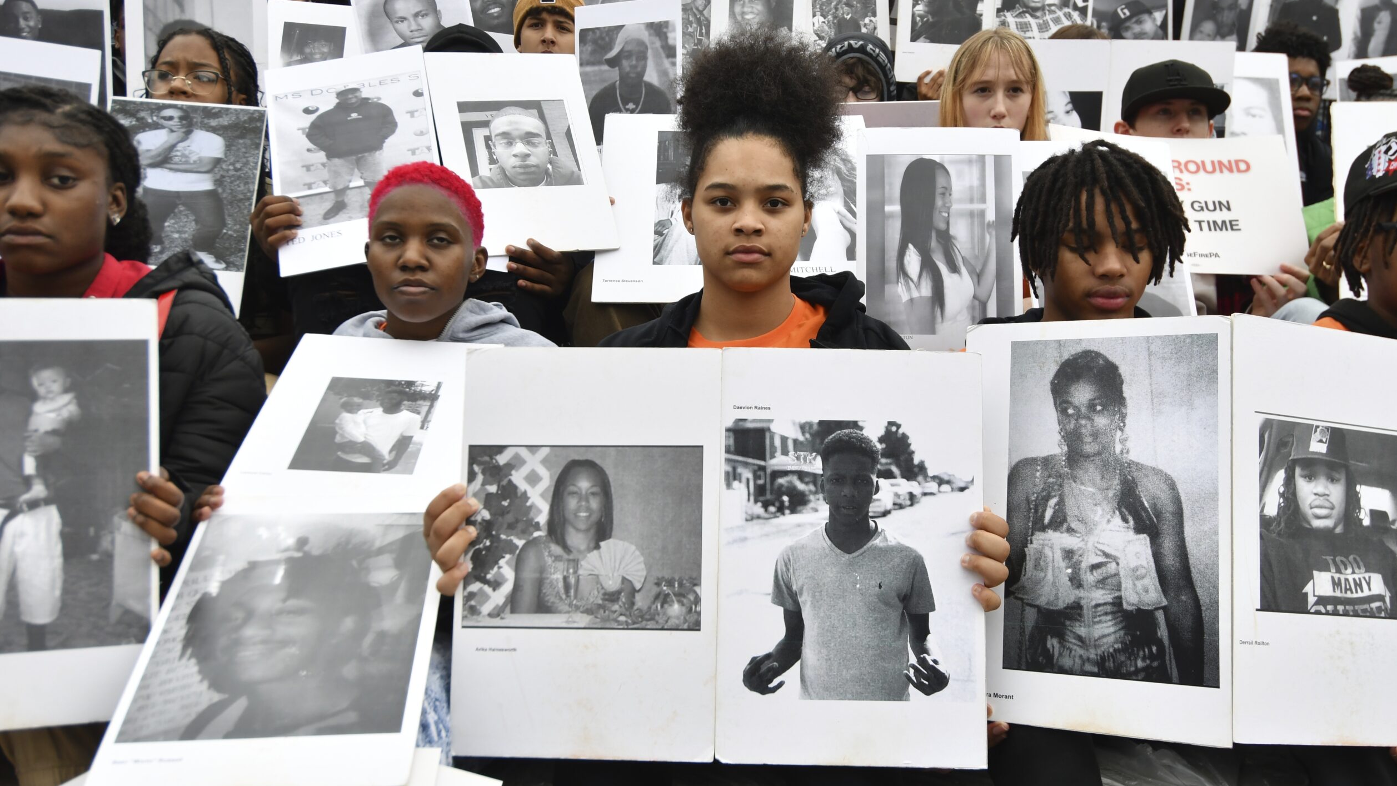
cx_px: 693
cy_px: 375
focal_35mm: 32
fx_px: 1185
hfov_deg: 61.0
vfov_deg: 36.7
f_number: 5.6
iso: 500
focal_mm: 20
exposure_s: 1/800
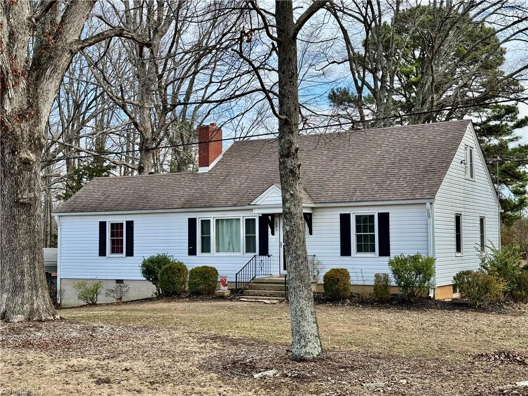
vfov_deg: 30.3
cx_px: 264
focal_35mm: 48
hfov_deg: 39.7
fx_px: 732
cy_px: 198
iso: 64
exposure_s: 1/1238
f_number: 1.78
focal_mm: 6.86
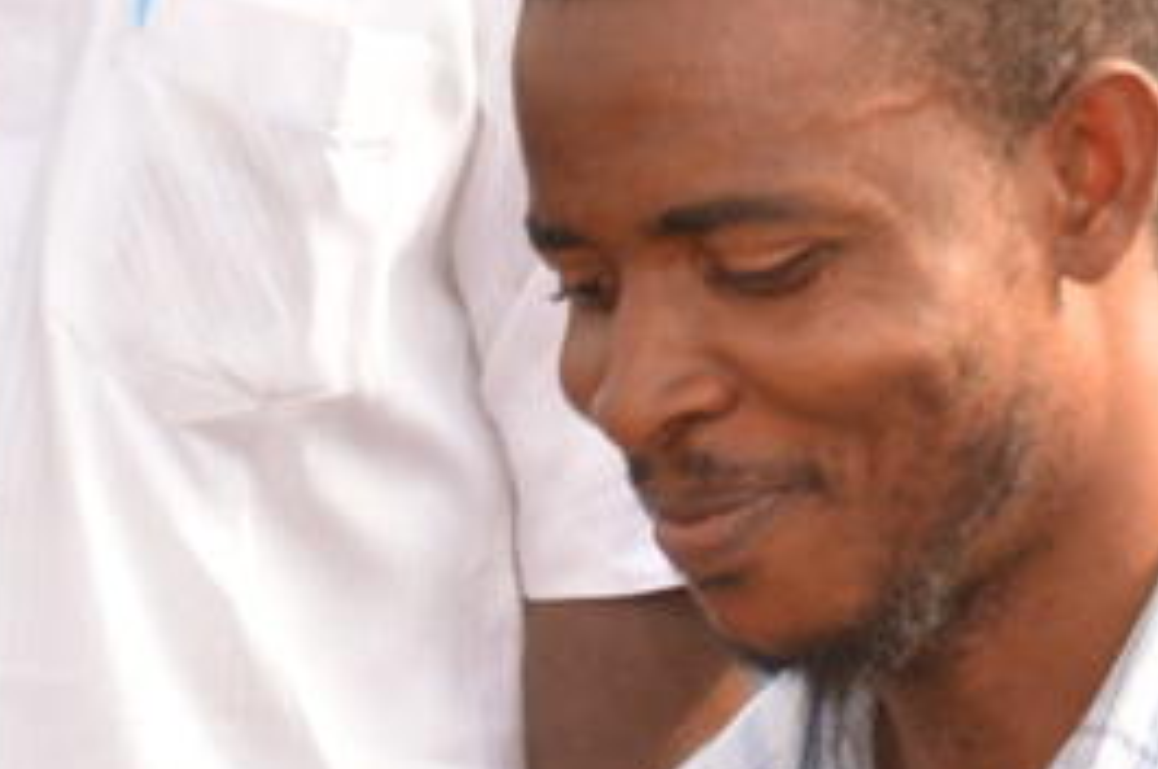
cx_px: -555
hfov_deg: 7.5
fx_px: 8739
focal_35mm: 272
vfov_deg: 4.8
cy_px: 2180
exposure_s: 1/125
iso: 100
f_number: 7.1
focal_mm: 30
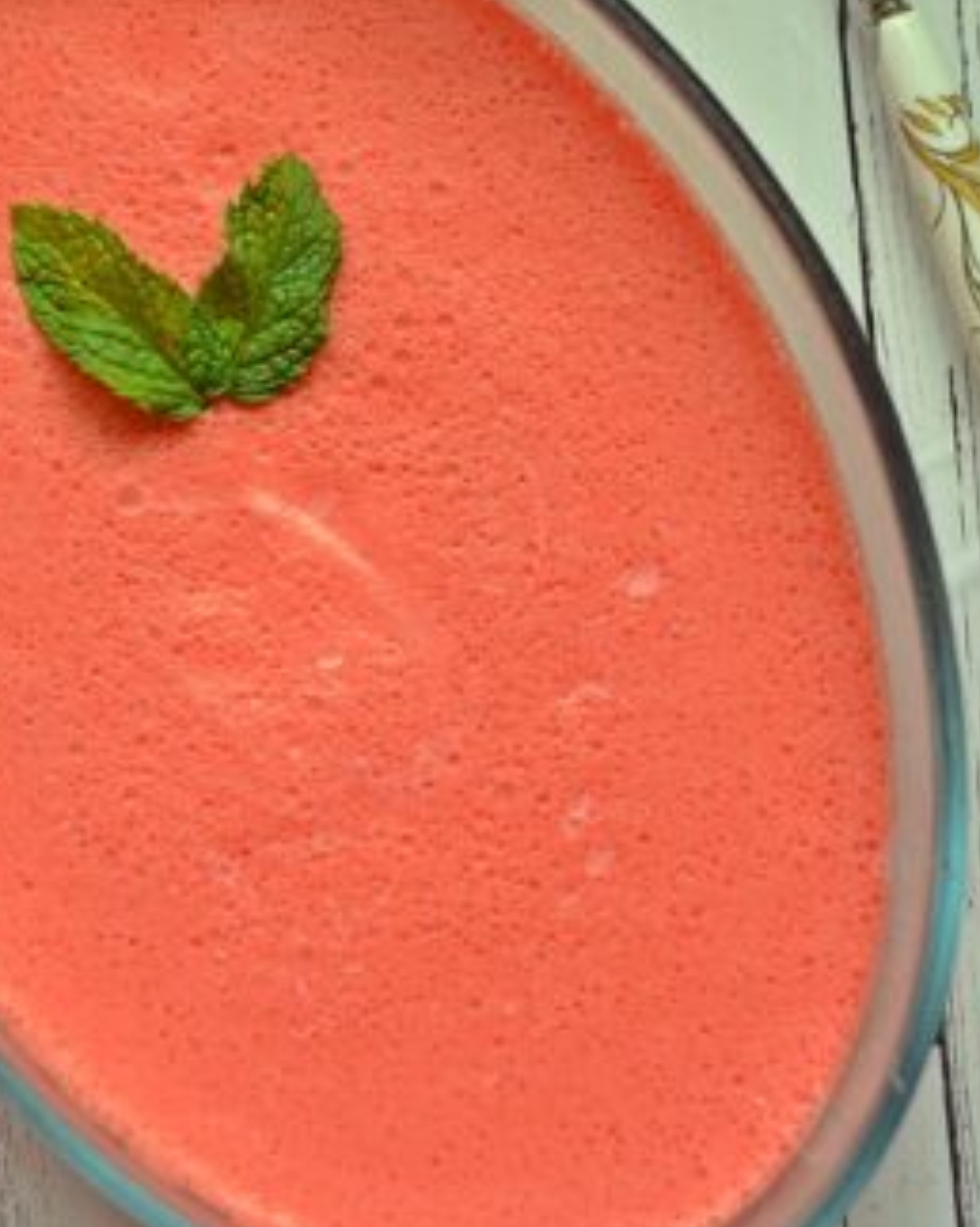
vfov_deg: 15.9
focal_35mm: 121
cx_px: 346
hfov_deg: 12.7
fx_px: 4391
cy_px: 598
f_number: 2.5
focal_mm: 50
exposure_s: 1/60
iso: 400
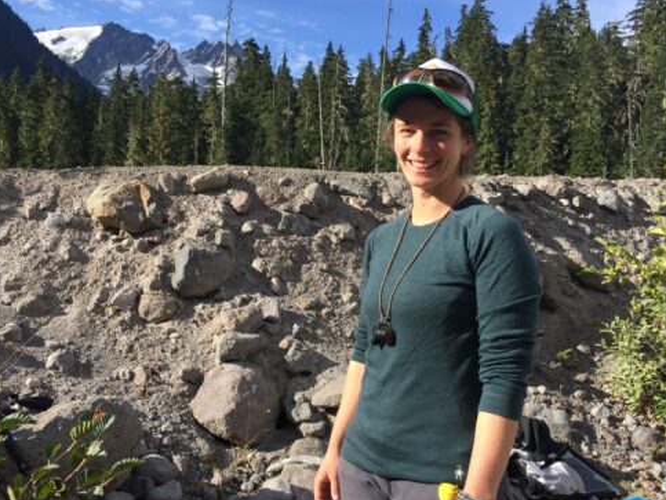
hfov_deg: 51.1
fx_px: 693
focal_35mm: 36
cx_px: 276
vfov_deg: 39.7
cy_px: 263
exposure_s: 1/1163
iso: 32
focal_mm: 4.15
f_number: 2.2
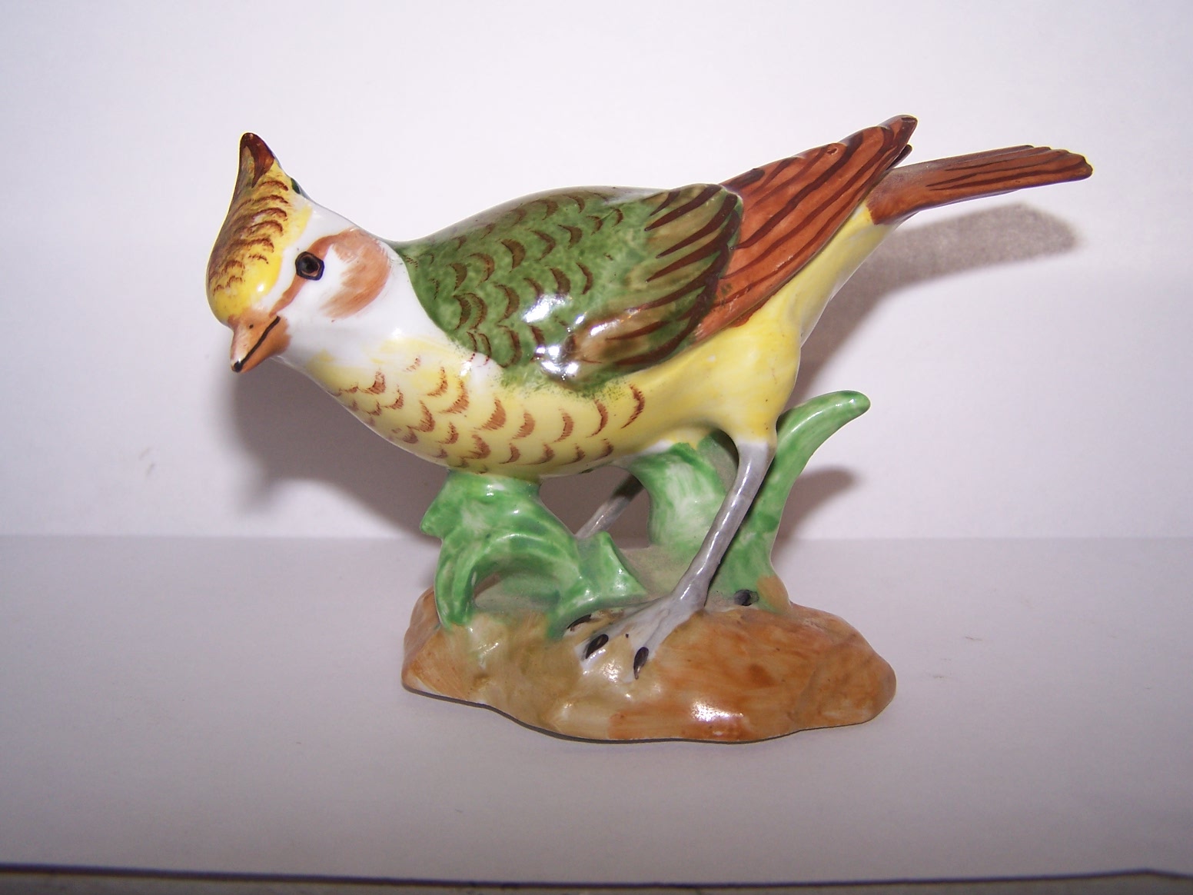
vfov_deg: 37.7
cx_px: 596
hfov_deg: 49.0
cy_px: 448
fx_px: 1310
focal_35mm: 38
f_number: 2.8
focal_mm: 6.3
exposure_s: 1/60
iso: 80
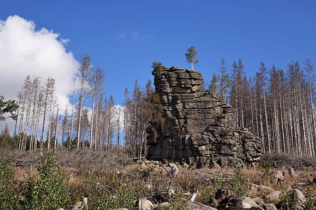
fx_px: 439
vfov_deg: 27.0
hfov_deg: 39.6
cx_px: 158
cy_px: 105
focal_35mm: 50
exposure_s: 1/800
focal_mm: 18.21
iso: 125
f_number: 4.5
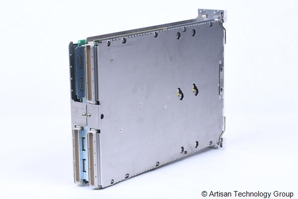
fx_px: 372
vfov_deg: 29.9
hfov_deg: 43.6
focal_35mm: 45
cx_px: 149
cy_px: 100
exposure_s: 1/200
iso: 200
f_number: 14
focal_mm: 30
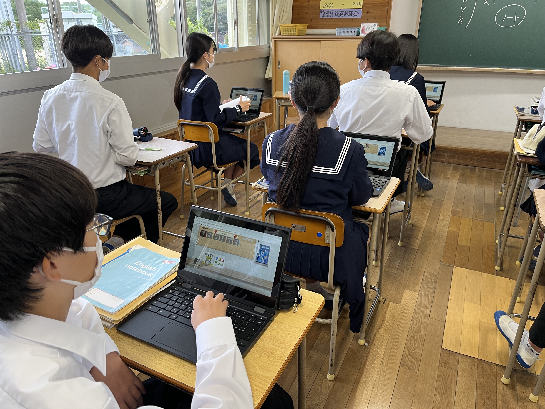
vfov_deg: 53.1
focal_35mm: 26
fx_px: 409
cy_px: 204
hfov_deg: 67.3
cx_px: 272
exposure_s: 1/60
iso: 80
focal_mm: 5.1
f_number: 1.6
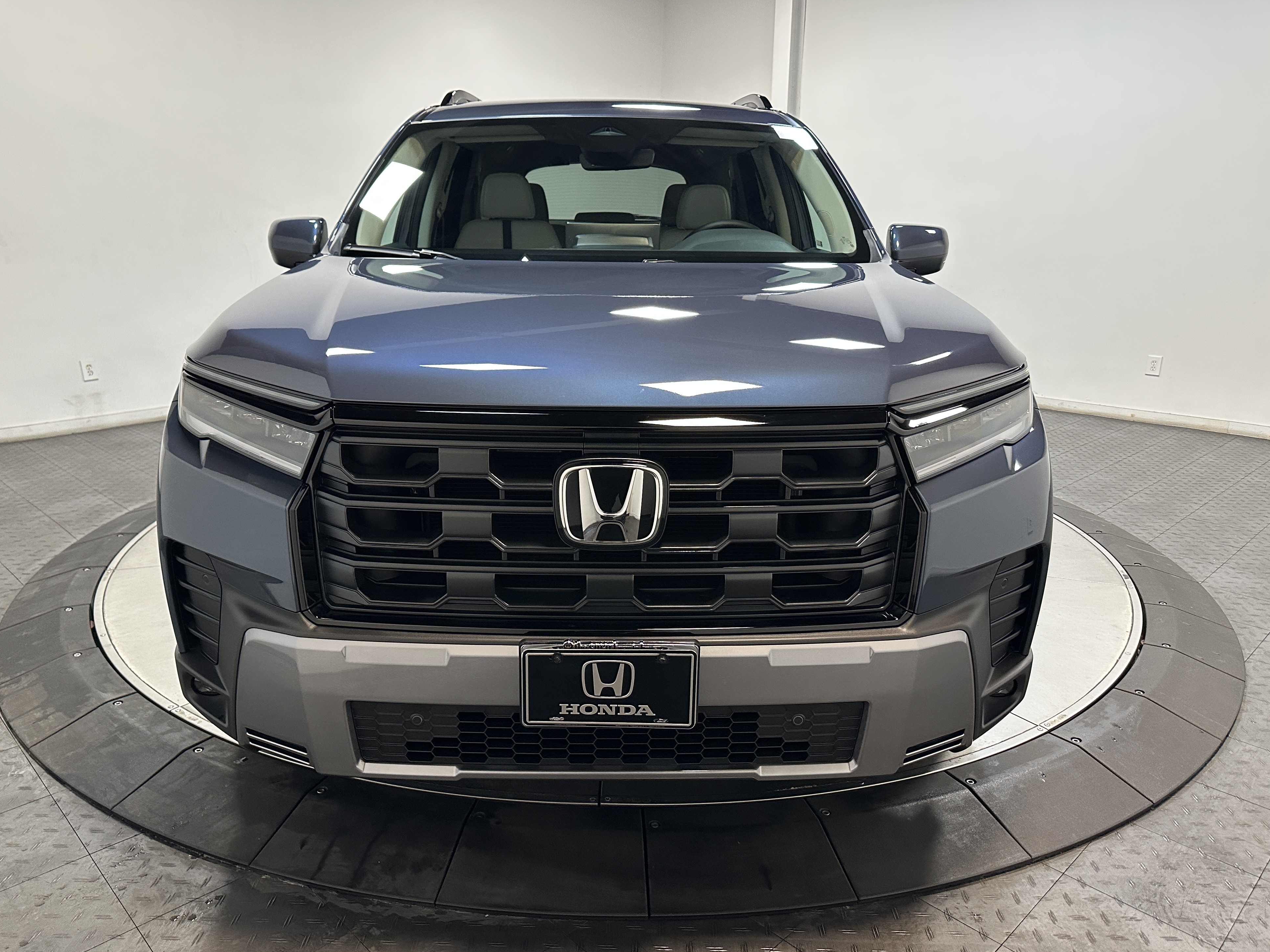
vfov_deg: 54.9
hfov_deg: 69.4
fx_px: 917
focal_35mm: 25
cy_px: 487
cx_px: 612
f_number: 1.78
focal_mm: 6.86
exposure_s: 1/60
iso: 400
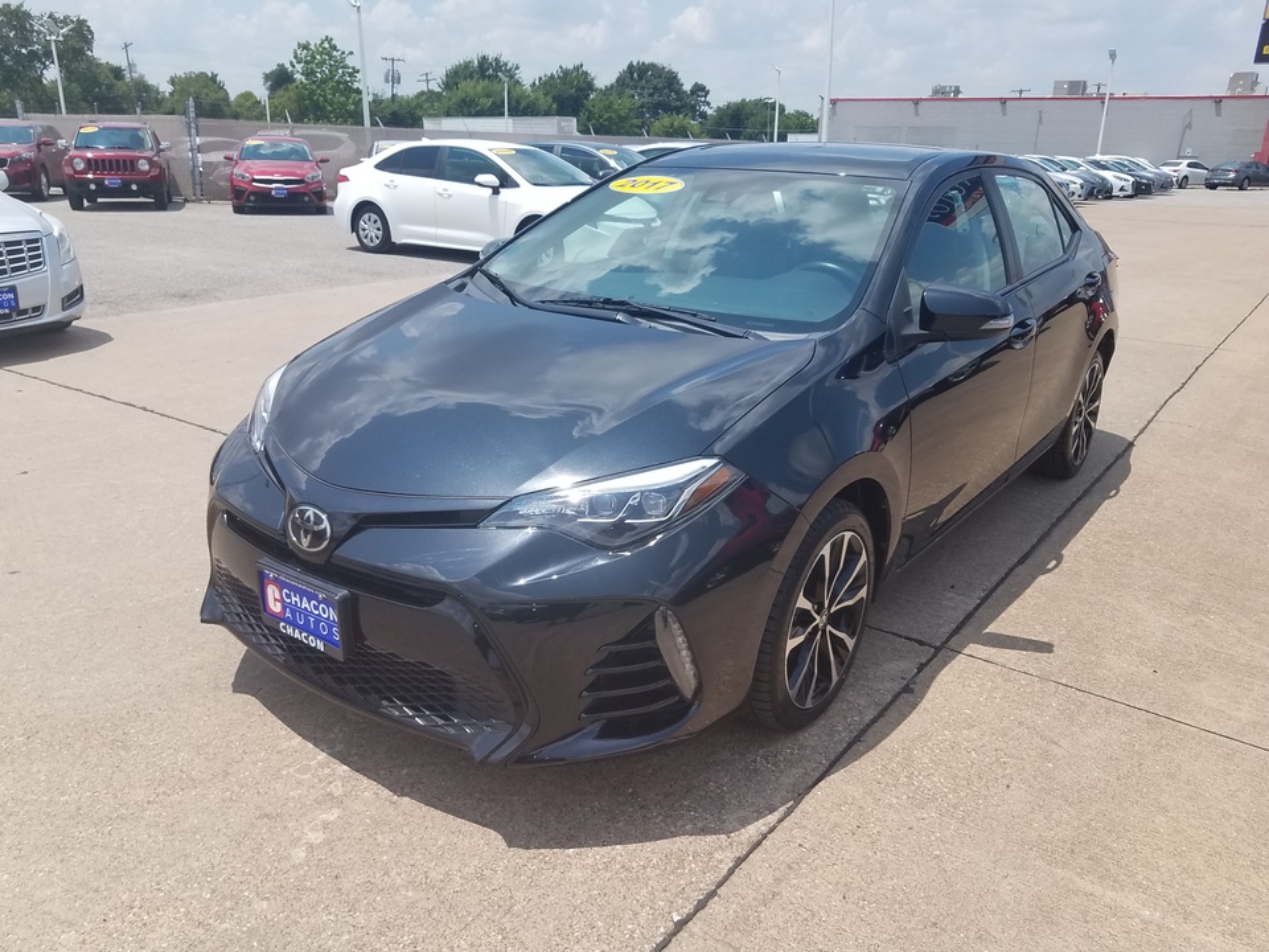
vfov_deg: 53.1
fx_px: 953
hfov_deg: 67.3
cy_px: 476
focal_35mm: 26
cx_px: 634
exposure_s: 1/2120
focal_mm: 4.2
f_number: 1.7
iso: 40
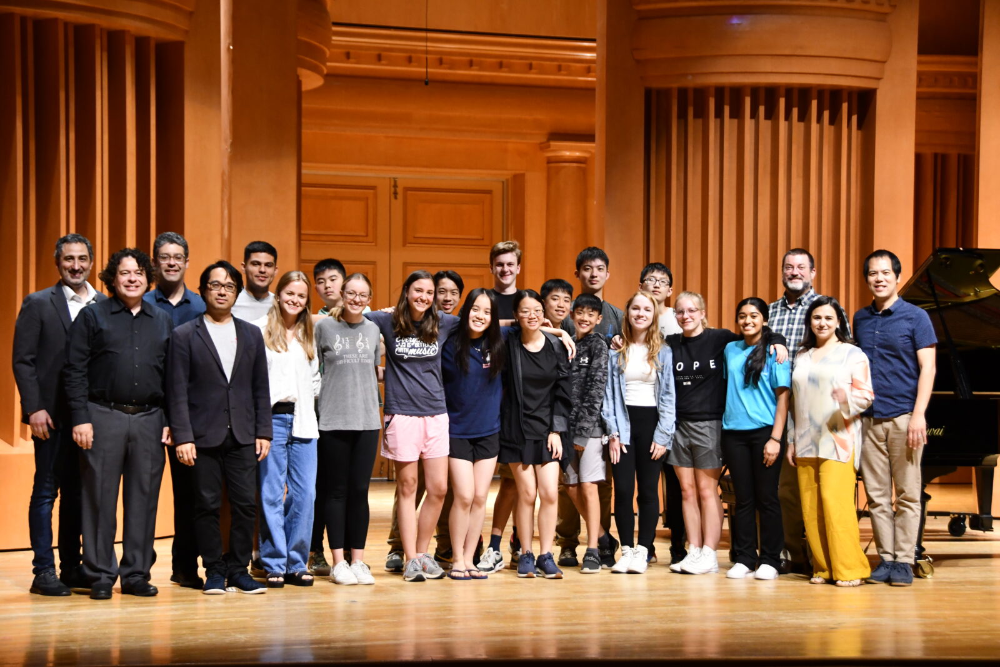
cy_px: 334
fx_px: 2167
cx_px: 500
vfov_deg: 17.5
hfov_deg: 26.0
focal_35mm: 78
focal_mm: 52
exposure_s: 1/125
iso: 2500
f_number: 5.6
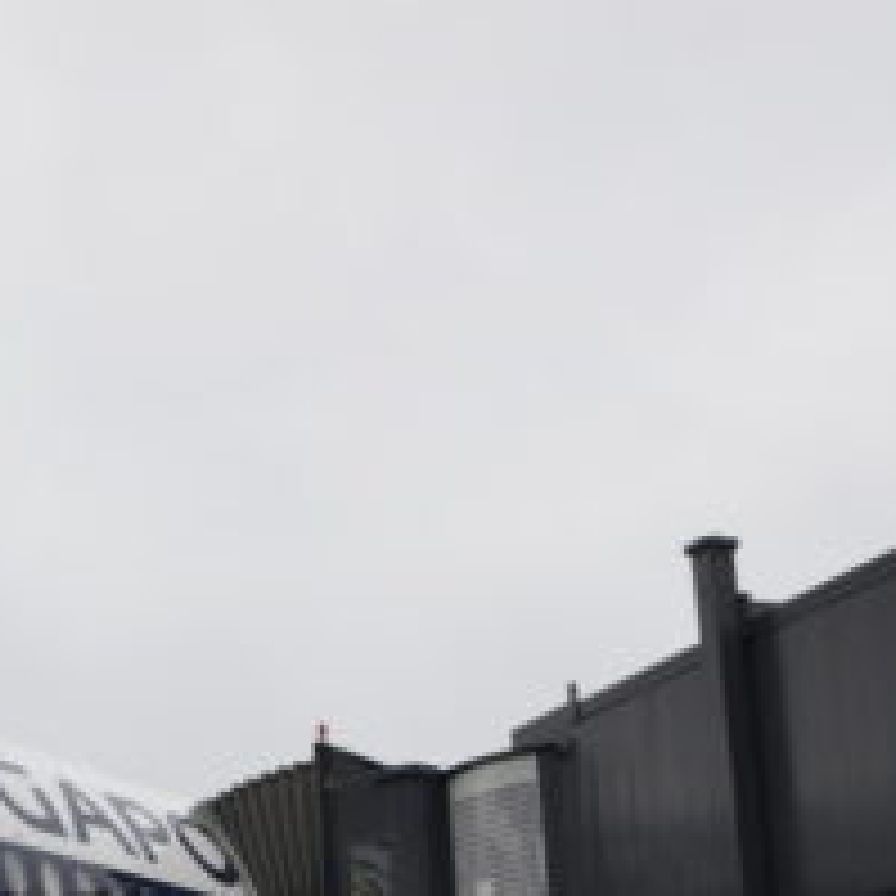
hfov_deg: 22.4
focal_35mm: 75
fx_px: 2196
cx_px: 45
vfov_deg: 22.4
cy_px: 822
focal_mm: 18
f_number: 6.3
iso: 200
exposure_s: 1/160
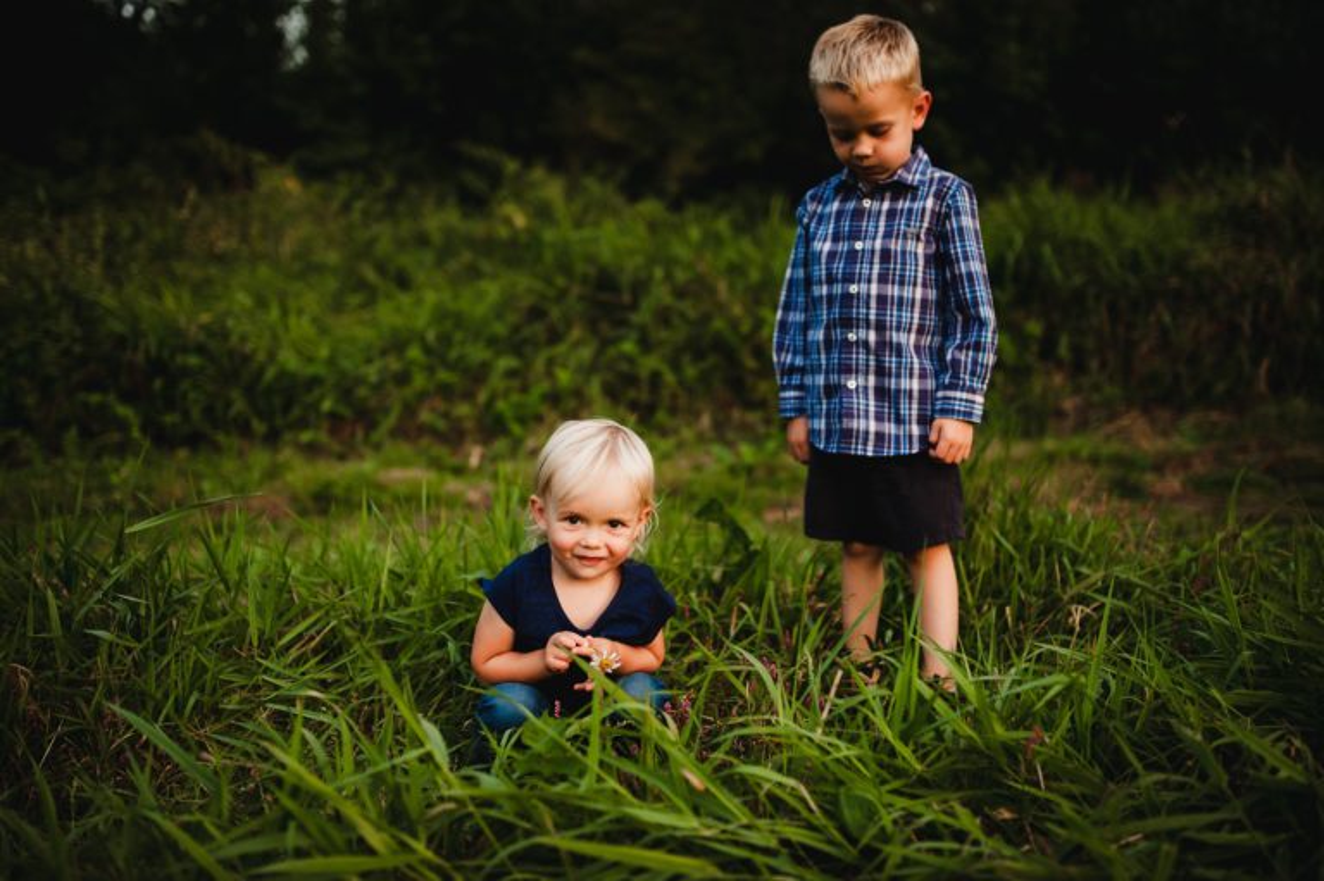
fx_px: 1286
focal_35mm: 35
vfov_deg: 37.8
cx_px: 662
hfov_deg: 54.5
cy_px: 440
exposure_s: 1/800
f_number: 1.8
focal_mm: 35
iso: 400
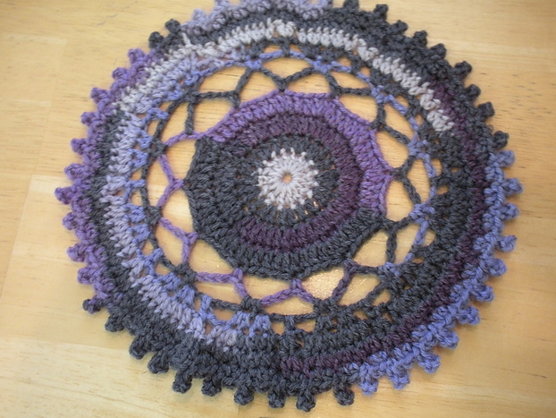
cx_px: 284
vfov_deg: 39.7
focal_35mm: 36
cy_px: 205
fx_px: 578
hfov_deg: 51.3
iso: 400
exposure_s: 1/33
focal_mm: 6.3
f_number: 3.5
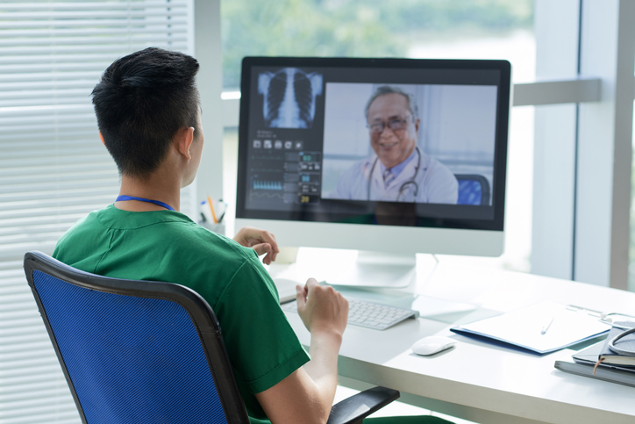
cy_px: 212
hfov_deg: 23.9
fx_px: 1500
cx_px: 318
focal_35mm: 85
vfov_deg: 16.1
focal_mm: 85
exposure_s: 1/180
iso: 200
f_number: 4
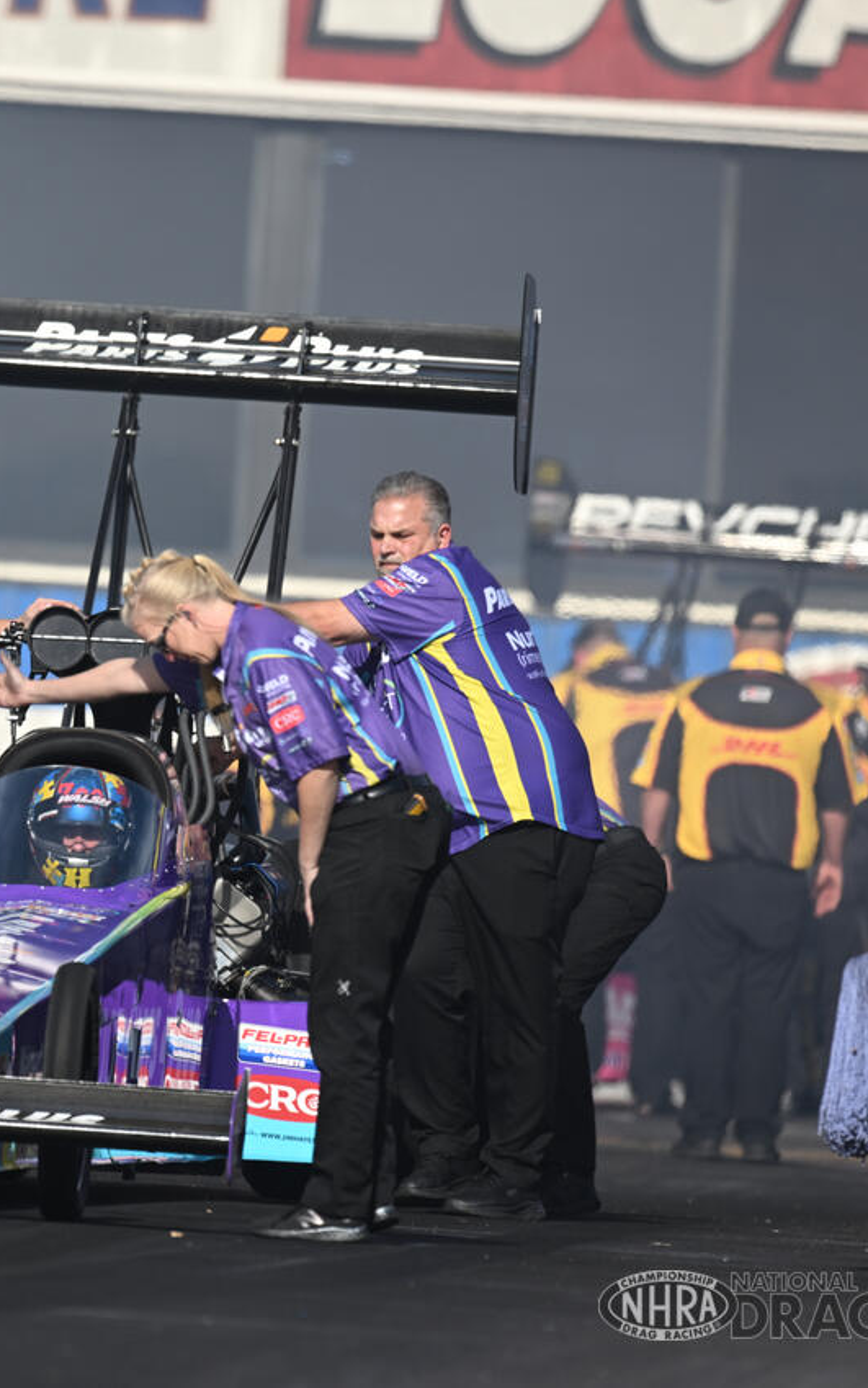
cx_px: 20
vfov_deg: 2.7
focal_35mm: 768
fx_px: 29054
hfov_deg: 1.7
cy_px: 693
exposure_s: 1/1600
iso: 200
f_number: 7.1
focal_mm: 500
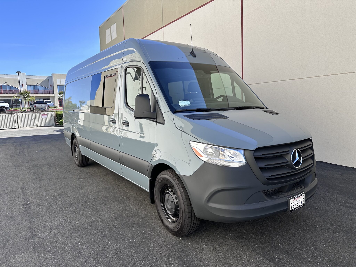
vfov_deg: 56.8
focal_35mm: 24
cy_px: 134
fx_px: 247
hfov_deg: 71.6
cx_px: 178
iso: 80
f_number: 1.78
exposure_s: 1/2070
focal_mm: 6.86
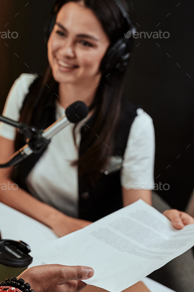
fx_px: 537
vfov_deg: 30.3
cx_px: 70
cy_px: 183
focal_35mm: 66
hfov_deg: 20.4
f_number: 3.2
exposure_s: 1/100
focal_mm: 43.2
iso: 800
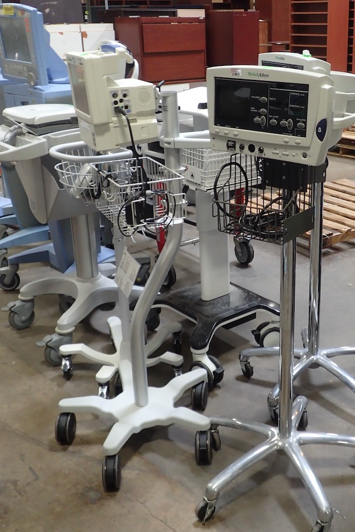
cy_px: 266
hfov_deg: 31.6
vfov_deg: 46.4
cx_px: 240
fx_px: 621
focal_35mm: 42
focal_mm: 5.5
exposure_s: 1/30
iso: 320
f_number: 2.3
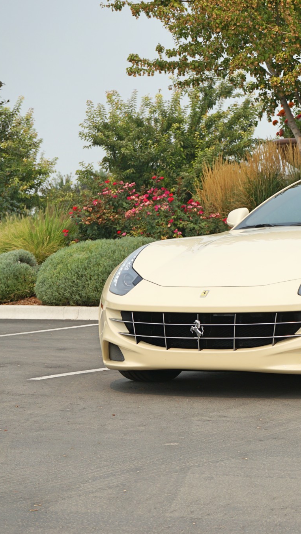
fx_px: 1504
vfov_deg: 20.2
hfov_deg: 11.2
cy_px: 267
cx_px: 343
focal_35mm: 106
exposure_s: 1/400
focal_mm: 67
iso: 100
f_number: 9
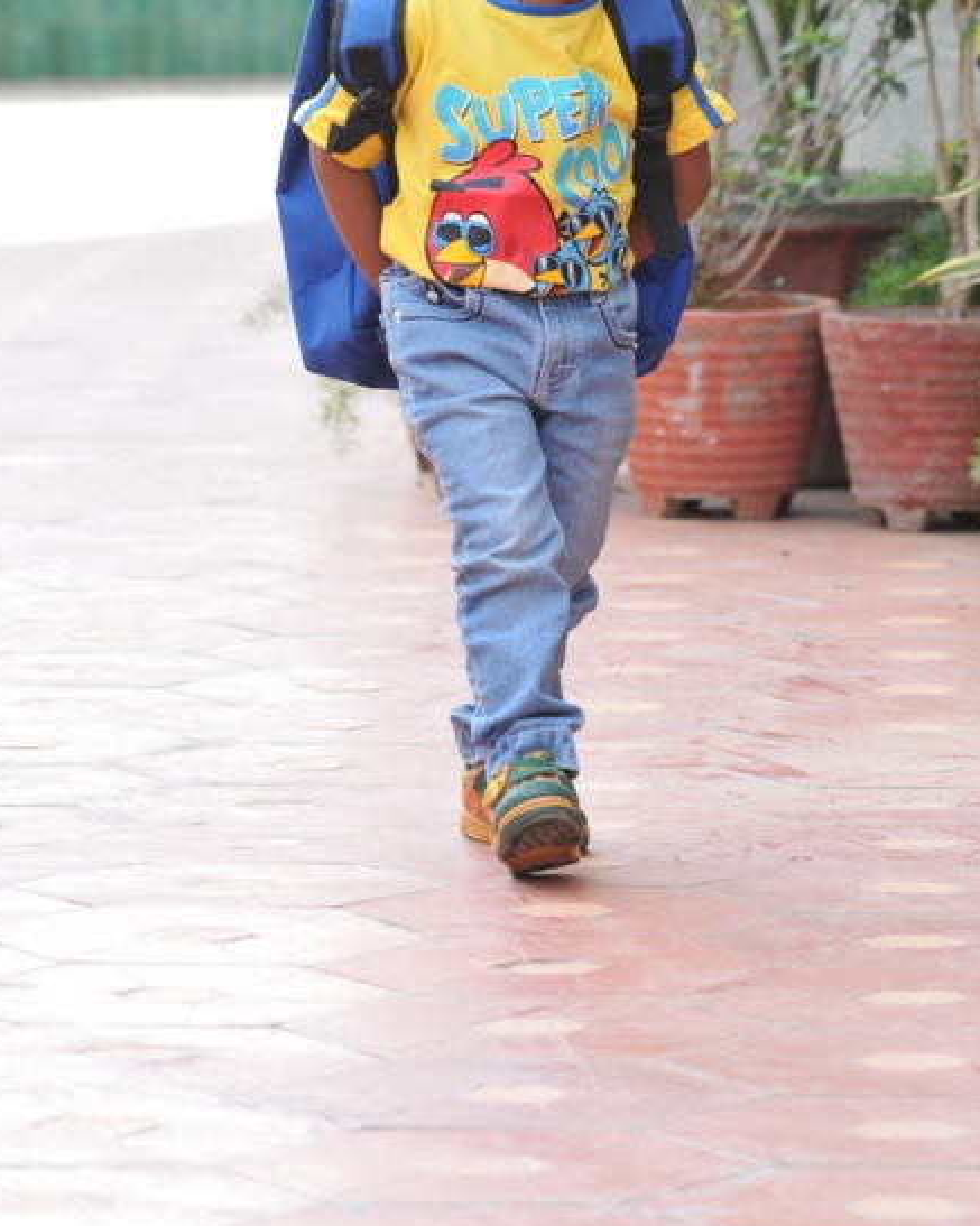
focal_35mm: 247
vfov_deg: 7.8
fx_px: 8963
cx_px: 545
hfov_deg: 6.3
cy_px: 359
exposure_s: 1/250
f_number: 5.6
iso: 400
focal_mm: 120
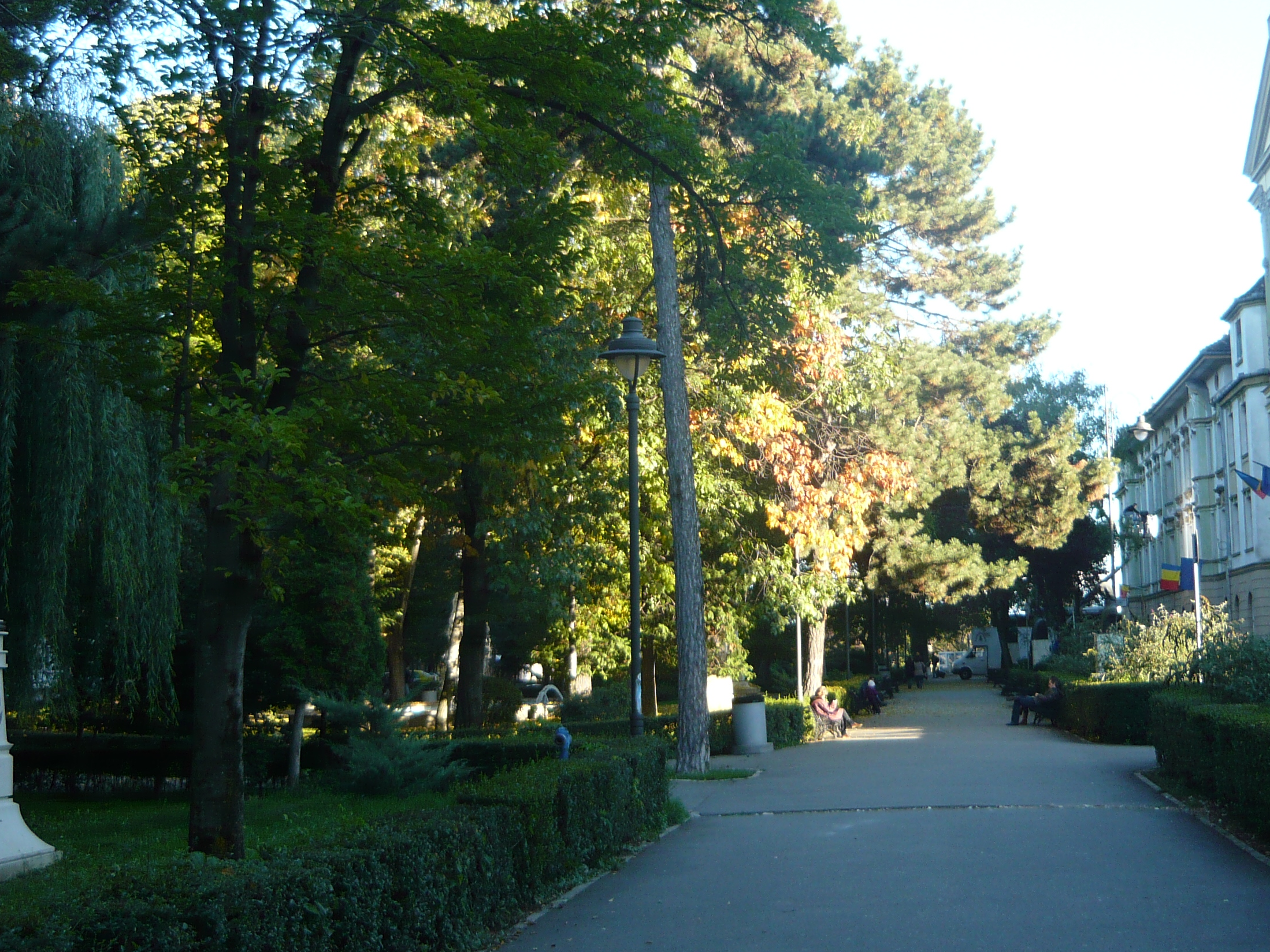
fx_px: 1798
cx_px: 687
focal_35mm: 49
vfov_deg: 29.6
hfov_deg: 38.9
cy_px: 371
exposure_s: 1/160
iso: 100
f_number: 2.8
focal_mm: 5.5
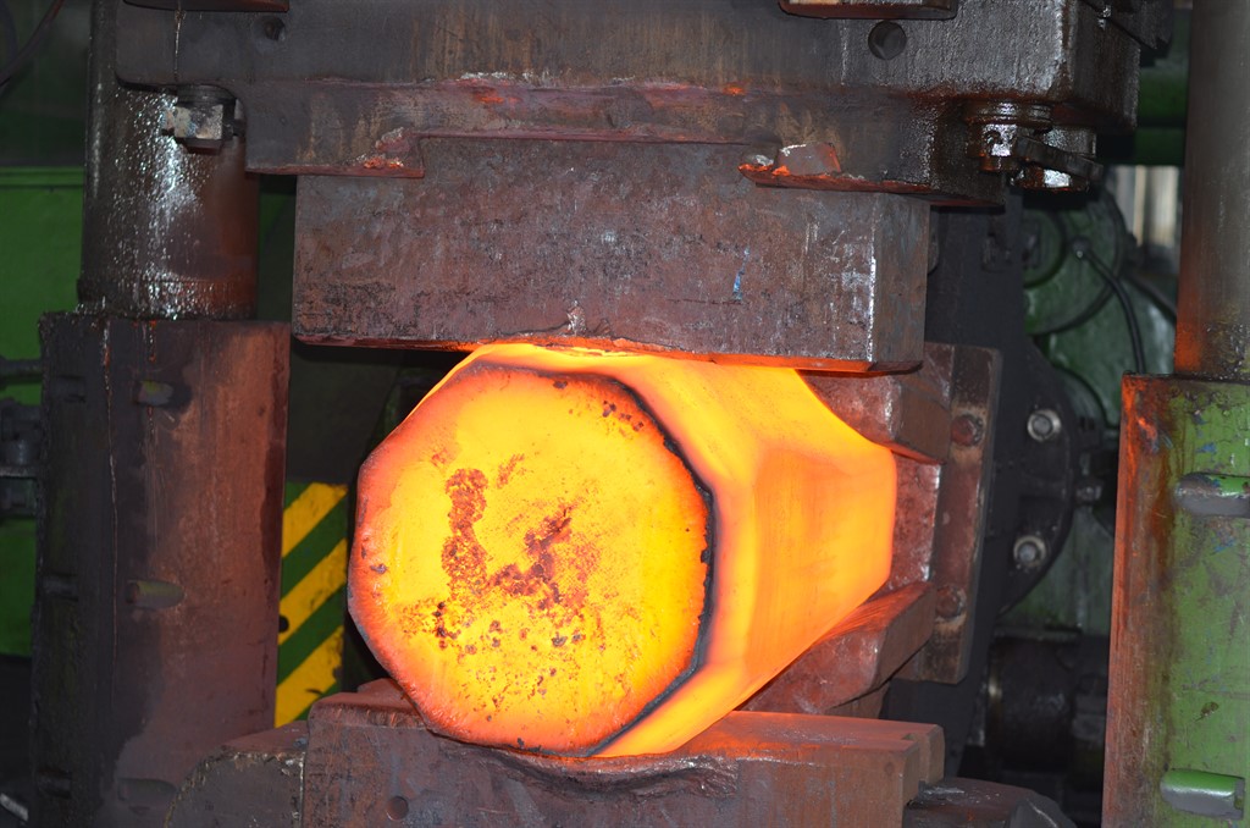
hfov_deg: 27.0
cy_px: 414
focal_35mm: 75
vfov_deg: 18.1
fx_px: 2598
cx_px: 625
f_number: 2.8
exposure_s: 1/160
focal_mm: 50
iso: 200
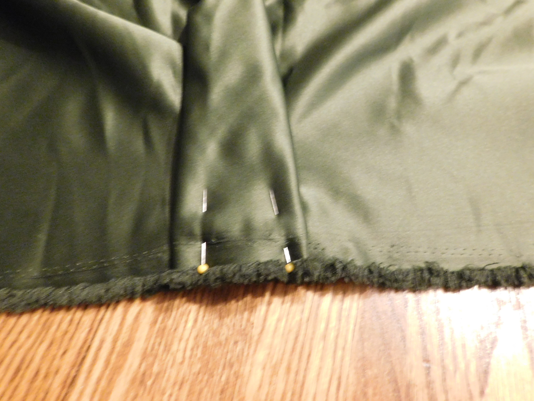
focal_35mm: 23
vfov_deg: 58.9
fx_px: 355
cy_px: 200
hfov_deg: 73.9
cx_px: 267
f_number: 3
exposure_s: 1/4
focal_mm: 4
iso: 800
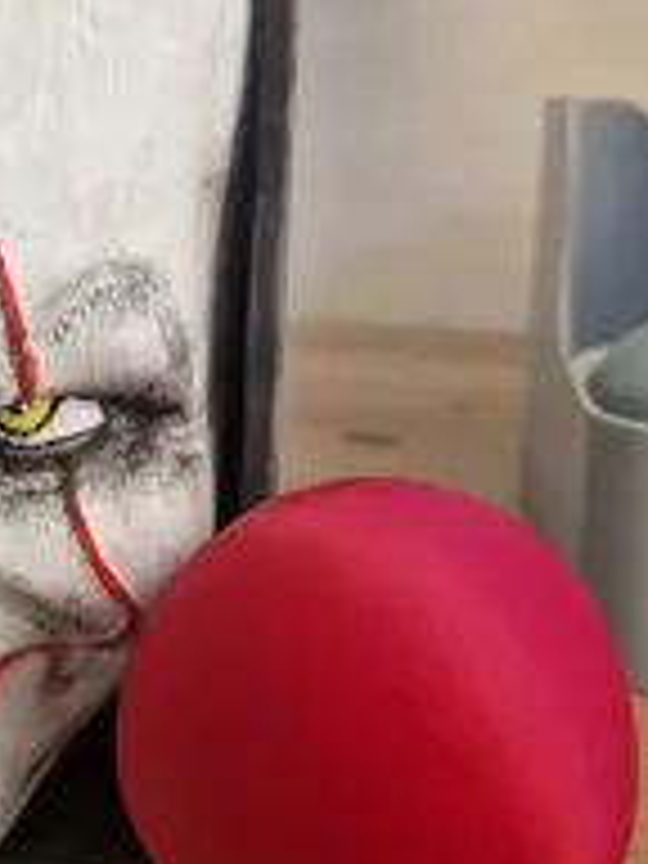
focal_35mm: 48
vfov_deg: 39.1
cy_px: 274
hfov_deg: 28.3
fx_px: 1198
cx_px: -14
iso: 50
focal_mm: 6.4
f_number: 1.8
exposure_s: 1/100
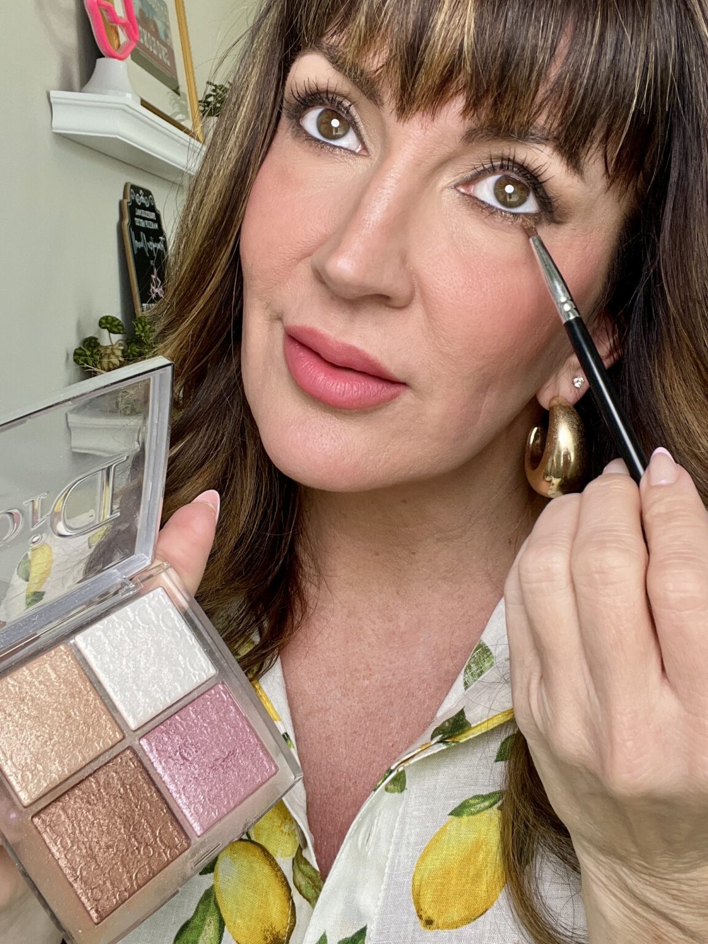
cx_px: 354
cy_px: 472
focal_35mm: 30
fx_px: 818
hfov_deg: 46.8
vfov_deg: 60.0
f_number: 2.2
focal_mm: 2.71
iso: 64
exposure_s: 1/121
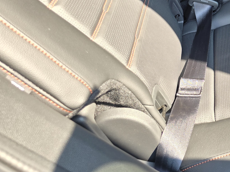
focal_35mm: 56
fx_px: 372
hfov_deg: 29.7
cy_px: -21
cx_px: 273
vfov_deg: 24.3
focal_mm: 6.3
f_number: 1.7
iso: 64
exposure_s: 1/180
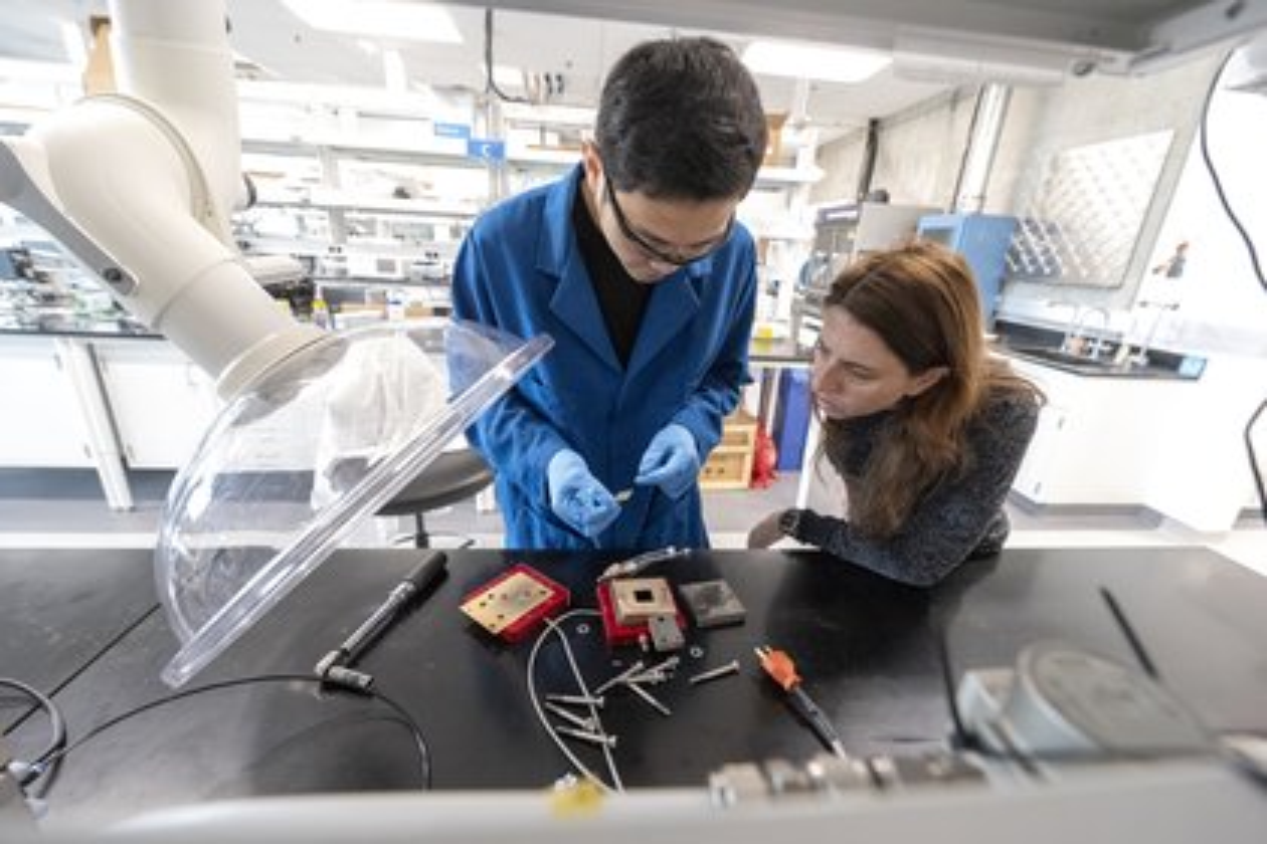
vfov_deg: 81.2
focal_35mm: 14
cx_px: 634
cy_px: 422
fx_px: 493
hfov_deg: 104.3
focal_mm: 14
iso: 9000
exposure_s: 1/80
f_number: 5
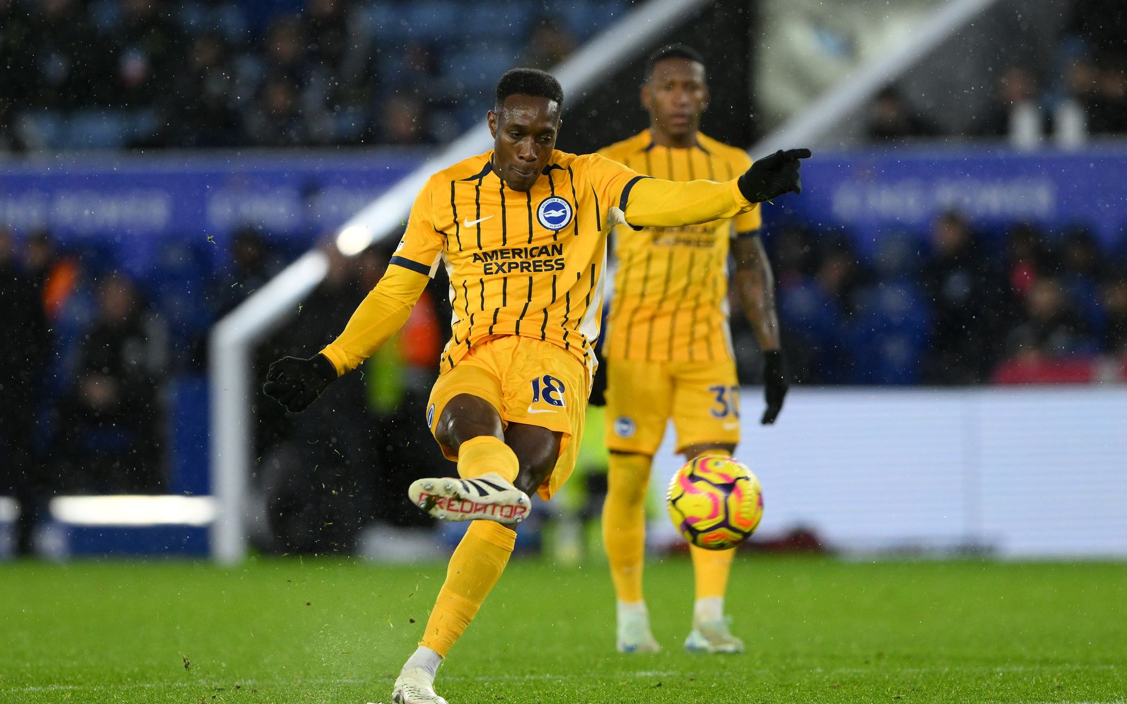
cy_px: 352
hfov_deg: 5.1
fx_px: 12561
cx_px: 563
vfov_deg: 3.2
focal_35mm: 409
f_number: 3.2
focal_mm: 400
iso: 3200
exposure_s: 1/2000
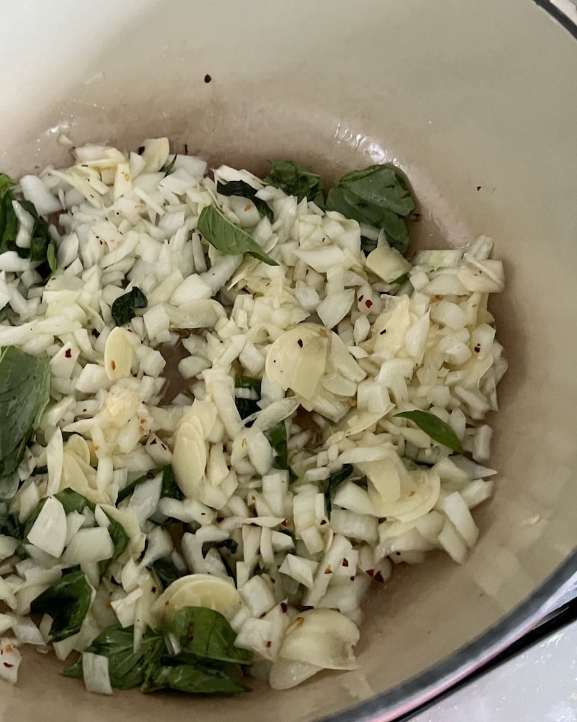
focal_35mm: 36
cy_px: 305
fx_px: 769
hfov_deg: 40.7
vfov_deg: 50.1
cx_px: 201
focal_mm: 5.7
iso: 500
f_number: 1.5
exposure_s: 1/51
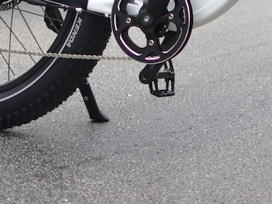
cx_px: 210
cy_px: -108
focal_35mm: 201
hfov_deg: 9.8
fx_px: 1578
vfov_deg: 7.3
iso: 250
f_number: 1.8
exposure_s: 1/1250
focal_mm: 35
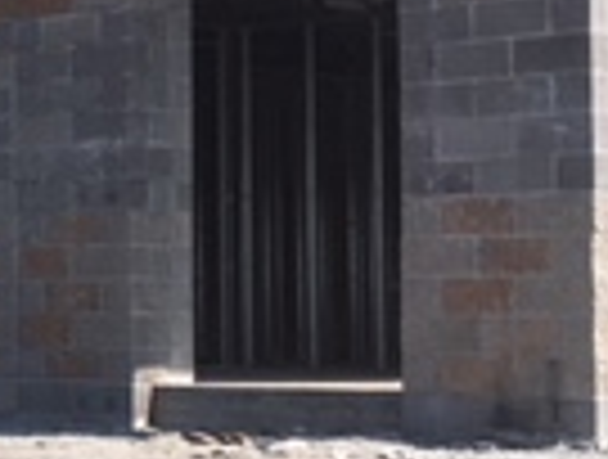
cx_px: -788
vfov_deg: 10.9
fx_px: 2413
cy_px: 216
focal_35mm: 137
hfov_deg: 12.0
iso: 25
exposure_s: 1/1374
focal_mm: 4.15
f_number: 2.2
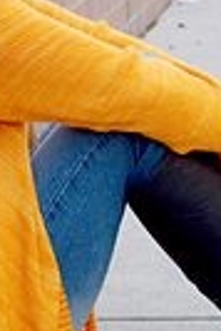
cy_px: 77
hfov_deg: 7.6
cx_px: 108
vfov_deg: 11.3
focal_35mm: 181
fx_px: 1662
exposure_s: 1/125
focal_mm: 32
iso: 360
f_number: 4.2
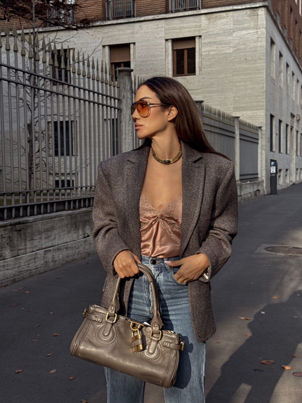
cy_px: 202
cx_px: 151
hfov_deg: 30.3
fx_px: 558
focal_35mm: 48
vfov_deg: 39.7
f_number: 1.78
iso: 64
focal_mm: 6.76
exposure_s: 1/1490
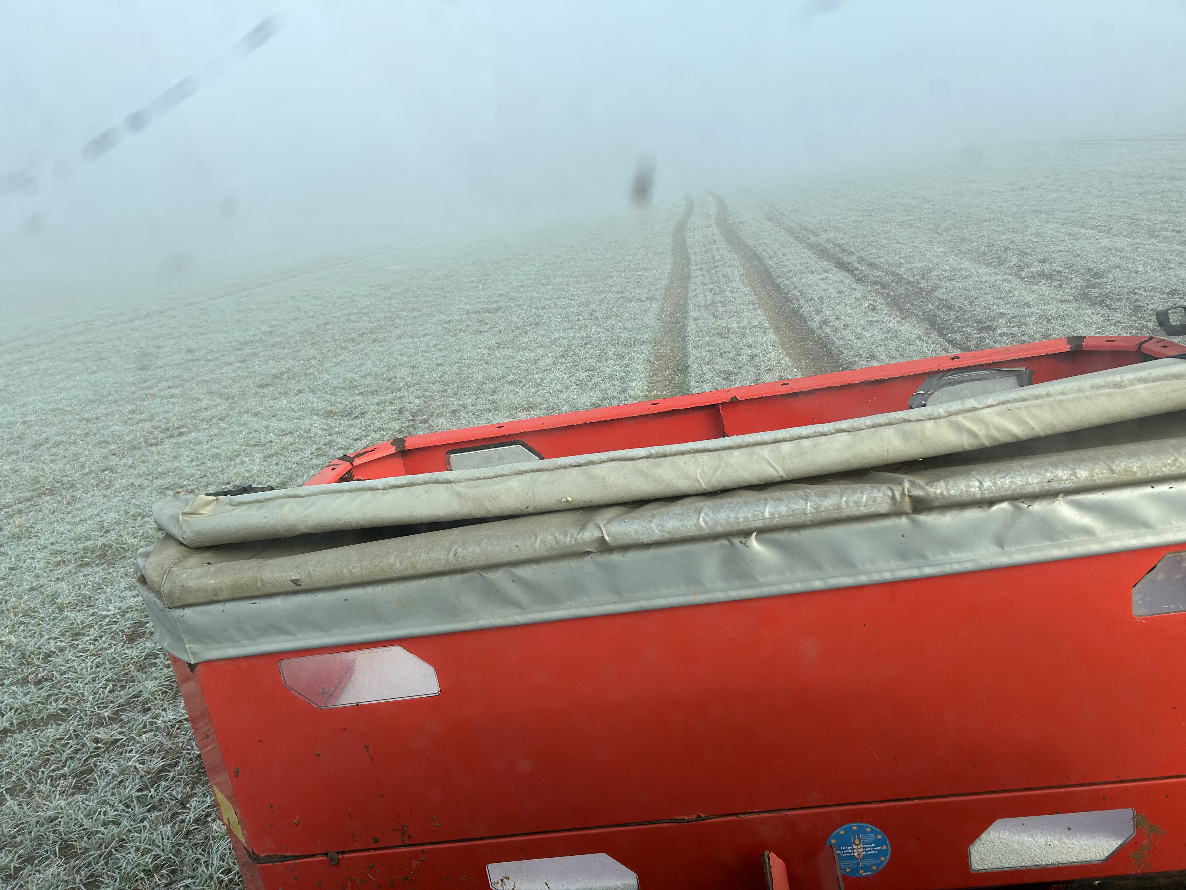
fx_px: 891
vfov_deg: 53.1
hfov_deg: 67.3
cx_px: 593
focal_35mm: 26
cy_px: 445
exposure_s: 1/1196
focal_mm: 5.7
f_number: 1.5
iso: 50
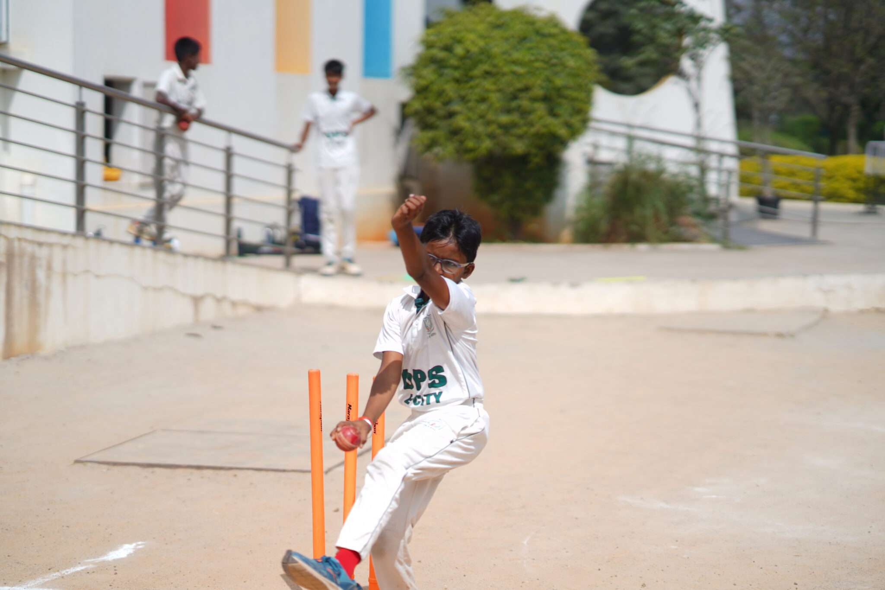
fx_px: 2089
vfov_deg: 16.1
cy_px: 295
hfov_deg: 23.9
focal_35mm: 85
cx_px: 442
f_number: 1.6
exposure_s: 1/8000
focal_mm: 85
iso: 80
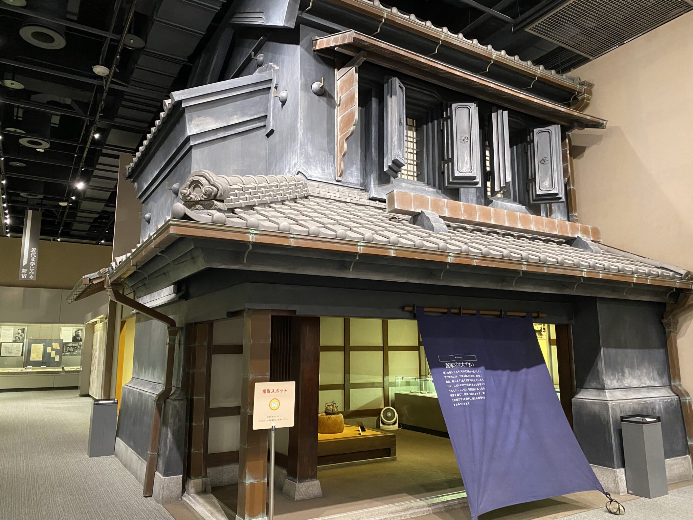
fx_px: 521
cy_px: 260
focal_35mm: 26
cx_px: 346
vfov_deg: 53.1
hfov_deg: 67.3
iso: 500
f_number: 1.8
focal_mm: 4.25
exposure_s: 1/33
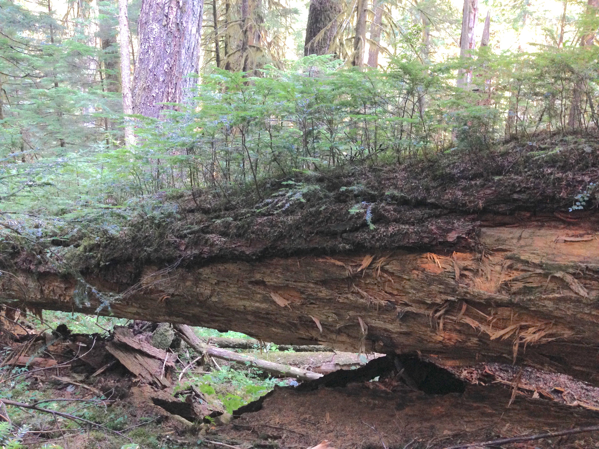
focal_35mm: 33
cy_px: 224
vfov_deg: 42.9
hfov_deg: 55.4
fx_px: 571
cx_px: 300
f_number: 2.4
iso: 200
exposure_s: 1/20
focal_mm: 4.12
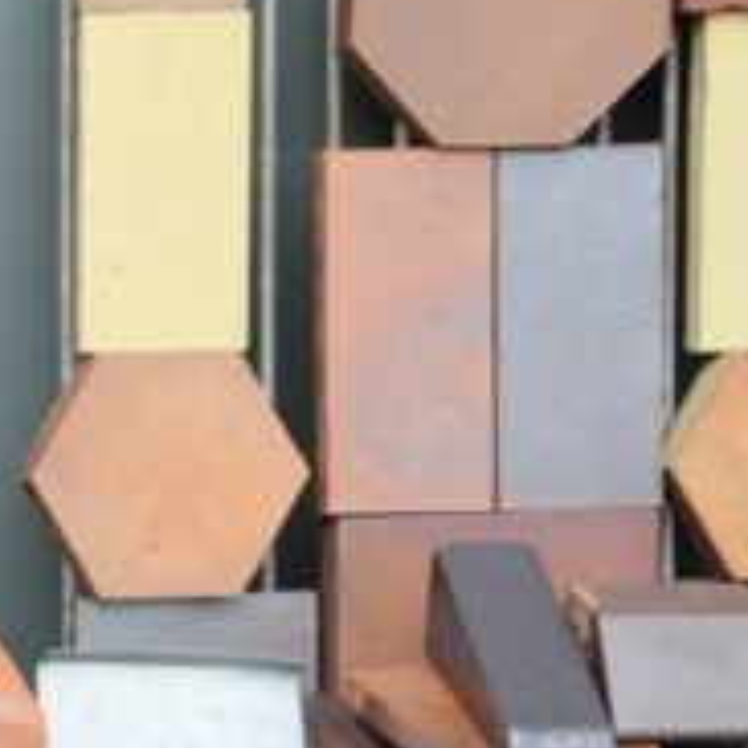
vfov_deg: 8.6
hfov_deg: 8.3
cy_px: 589
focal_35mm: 203
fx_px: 4963
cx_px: -625
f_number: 5.6
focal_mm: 38
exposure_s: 1/125
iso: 200
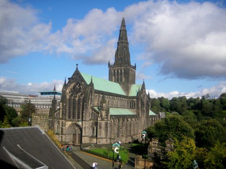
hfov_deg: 51.3
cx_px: 113
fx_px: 235
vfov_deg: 39.7
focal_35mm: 36
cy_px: 84
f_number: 2.8
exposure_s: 1/750
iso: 64
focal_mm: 60
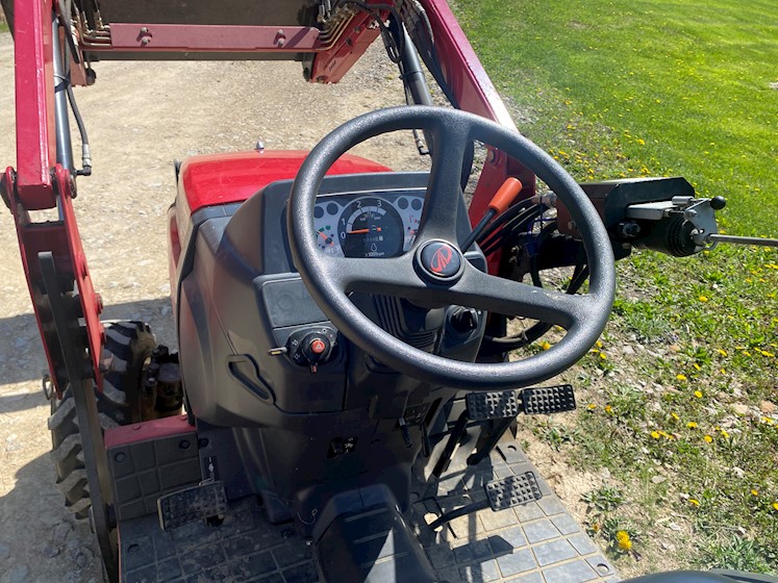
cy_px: 292
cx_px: 389
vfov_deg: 53.1
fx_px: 584
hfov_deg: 67.3
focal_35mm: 26
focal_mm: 4.25
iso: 32
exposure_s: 1/1866
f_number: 1.8
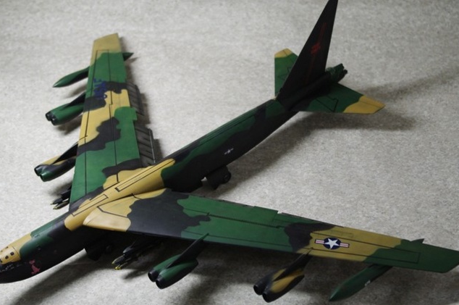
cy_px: 150
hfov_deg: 31.0
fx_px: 828
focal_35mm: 65
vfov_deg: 20.9
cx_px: 223
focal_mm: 37.5
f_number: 4.5
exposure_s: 1/80
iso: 800
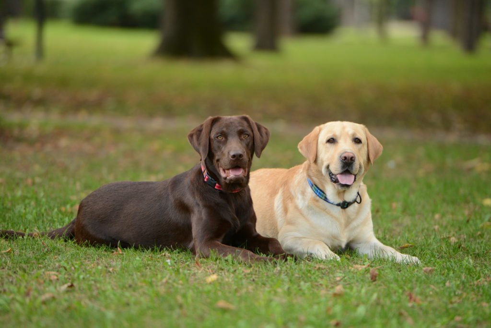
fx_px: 2728
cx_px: 246
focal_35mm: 200
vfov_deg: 6.9
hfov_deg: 10.3
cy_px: 164
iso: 1100
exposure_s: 1/320
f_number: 3.2
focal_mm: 200
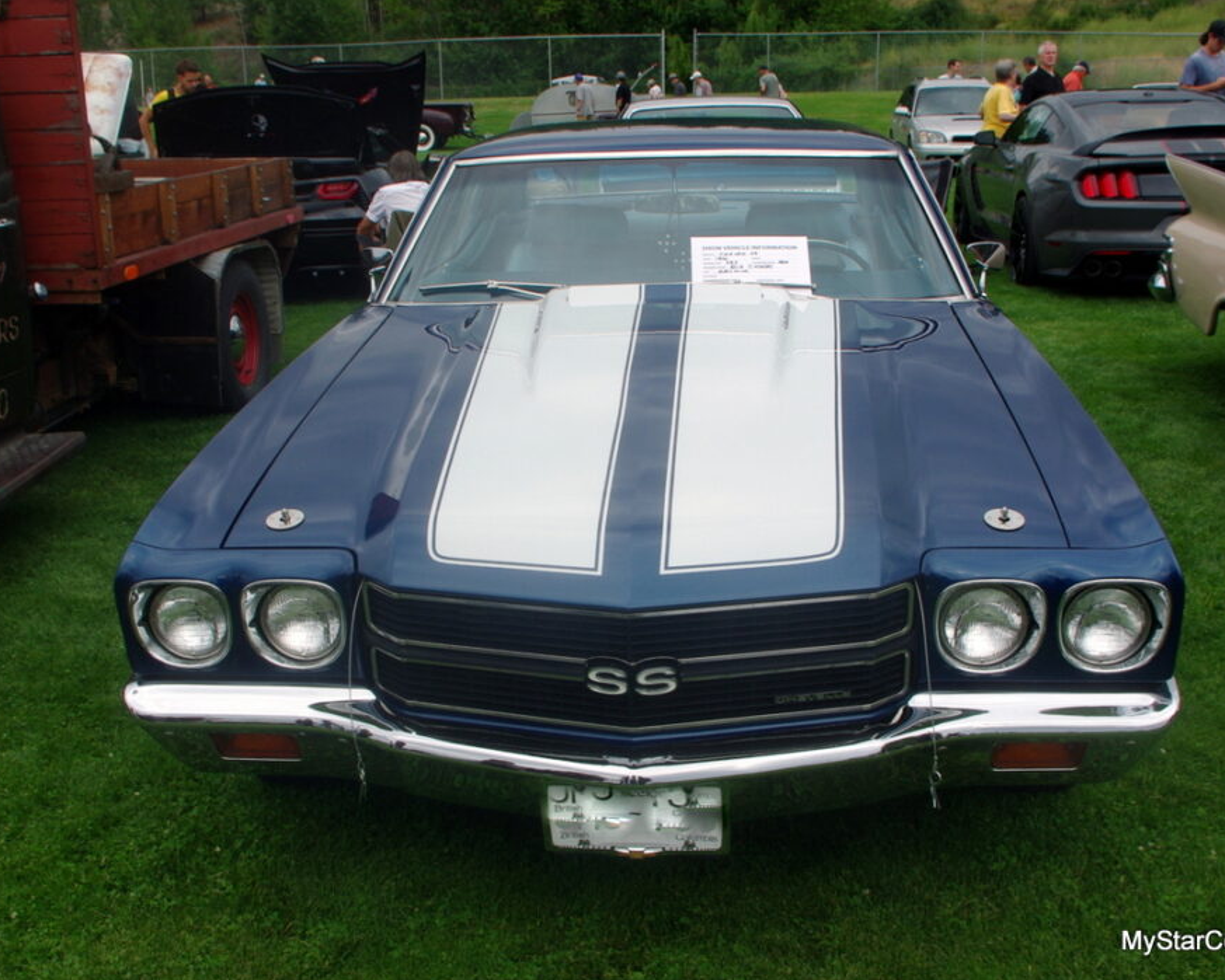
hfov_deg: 57.1
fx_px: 1124
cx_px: 641
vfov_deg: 47.1
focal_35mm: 31
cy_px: 487
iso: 100
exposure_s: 1/100
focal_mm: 18
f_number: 10
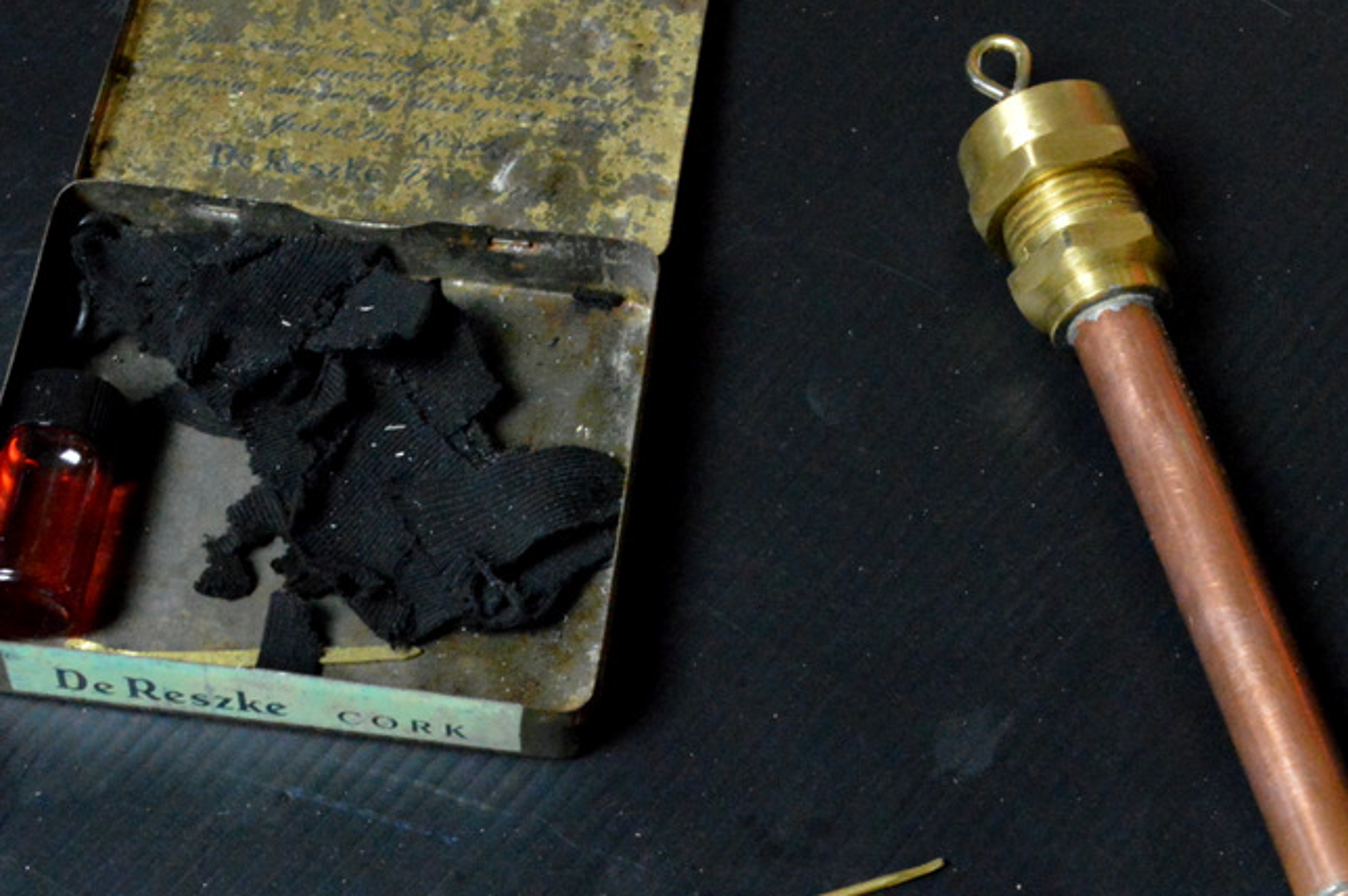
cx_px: 719
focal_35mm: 81
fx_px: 3028
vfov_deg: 16.8
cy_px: 505
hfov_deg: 25.1
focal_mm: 29
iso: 6400
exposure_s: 1/30
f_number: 8
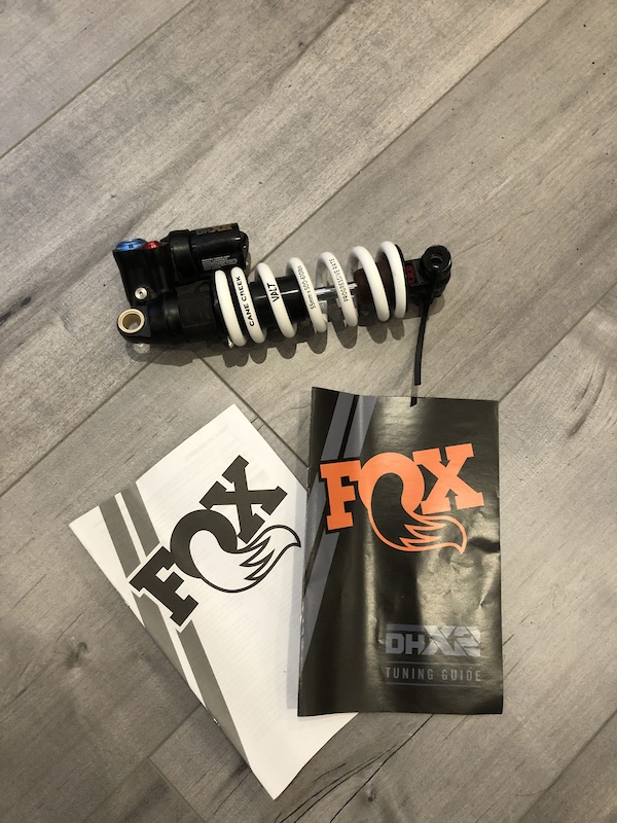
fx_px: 665
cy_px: 412
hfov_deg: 49.7
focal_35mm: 28
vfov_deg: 63.4
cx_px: 308
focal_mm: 3.99
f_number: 1.8
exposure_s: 1/15
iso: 80
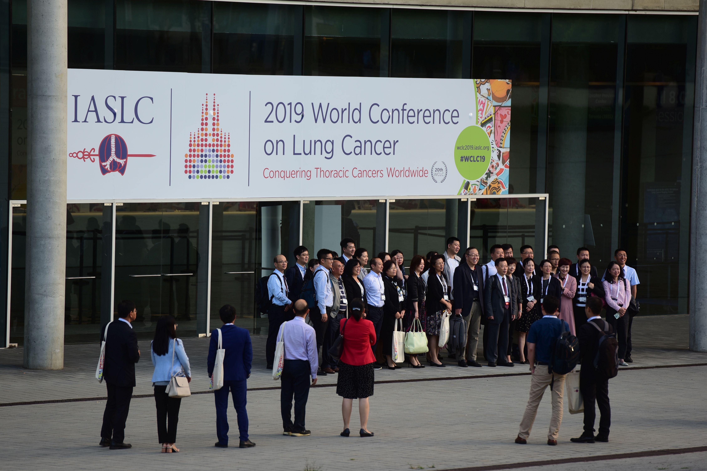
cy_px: 236
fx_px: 3927
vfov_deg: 6.9
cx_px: 354
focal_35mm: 200
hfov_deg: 10.3
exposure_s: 1/100
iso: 160
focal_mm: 200
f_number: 4
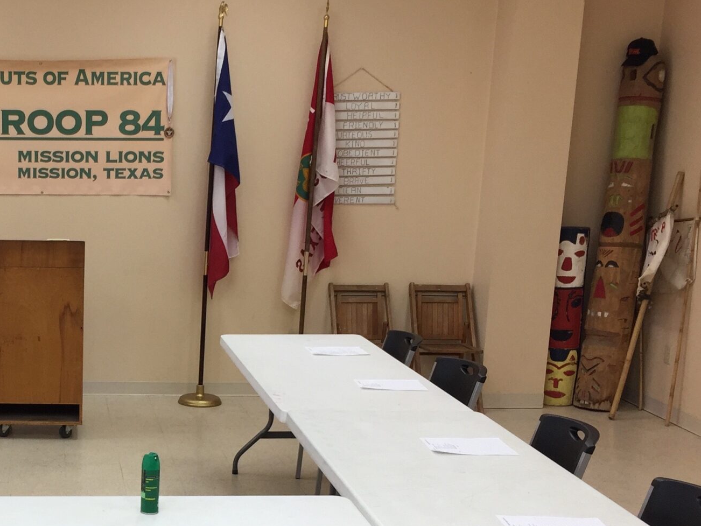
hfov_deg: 32.0
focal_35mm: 57
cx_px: 59
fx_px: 1155
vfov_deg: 25.2
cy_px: 421
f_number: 2.2
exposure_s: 1/60
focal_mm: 4.15
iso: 40
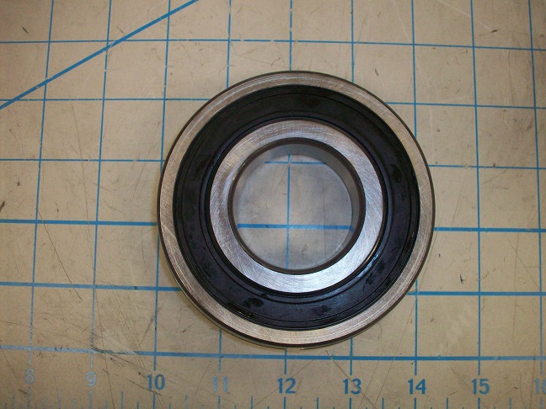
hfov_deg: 50.1
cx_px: 273
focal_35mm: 37
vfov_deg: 38.7
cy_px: 204
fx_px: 584
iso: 160
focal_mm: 6.2
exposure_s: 1/64
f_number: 2.8
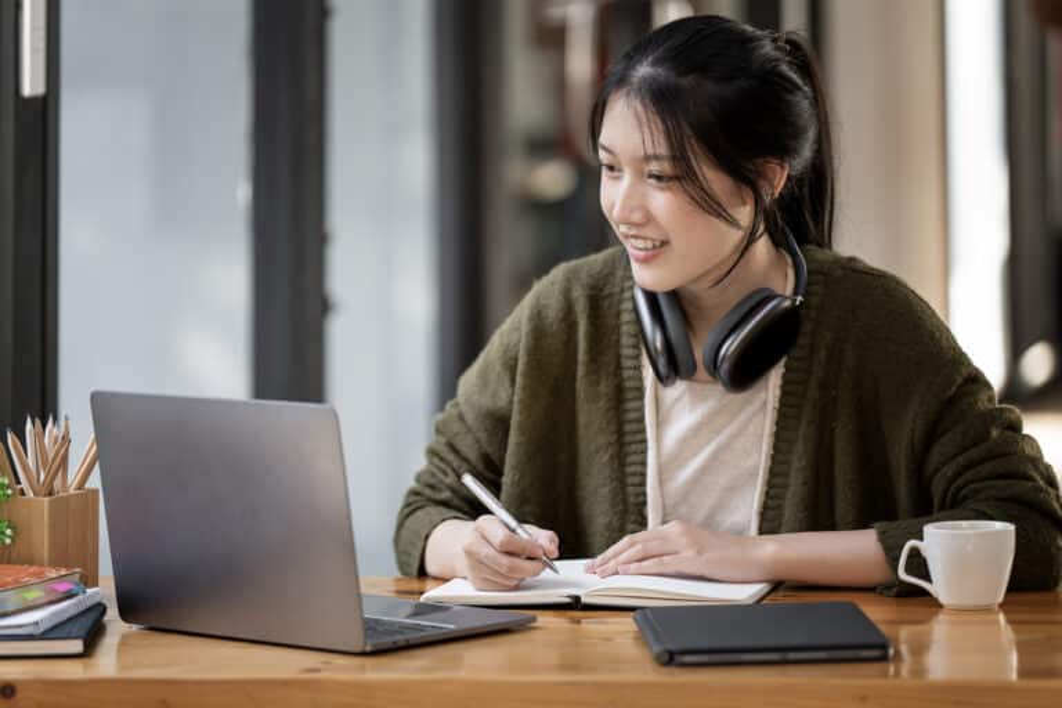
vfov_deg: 9.0
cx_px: 531
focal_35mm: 153
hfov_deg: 13.4
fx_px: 4513
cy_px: 354
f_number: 2.8
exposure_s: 1/160
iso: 320
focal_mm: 153
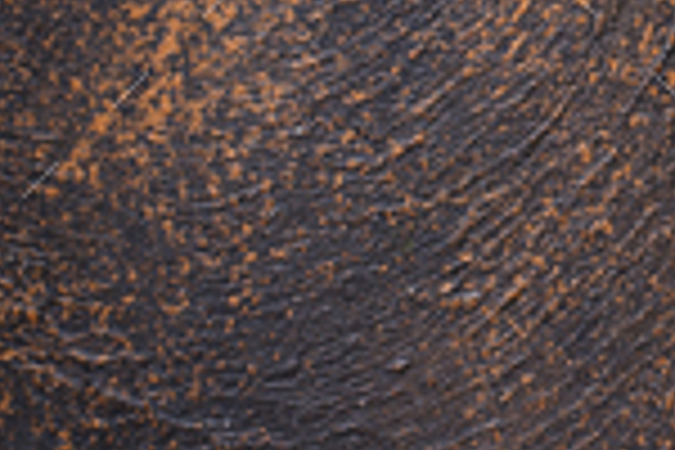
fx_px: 3693
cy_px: 32
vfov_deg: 7.0
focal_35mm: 197
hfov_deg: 10.1
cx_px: 1053
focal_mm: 50
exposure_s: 1/100
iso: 100
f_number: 9
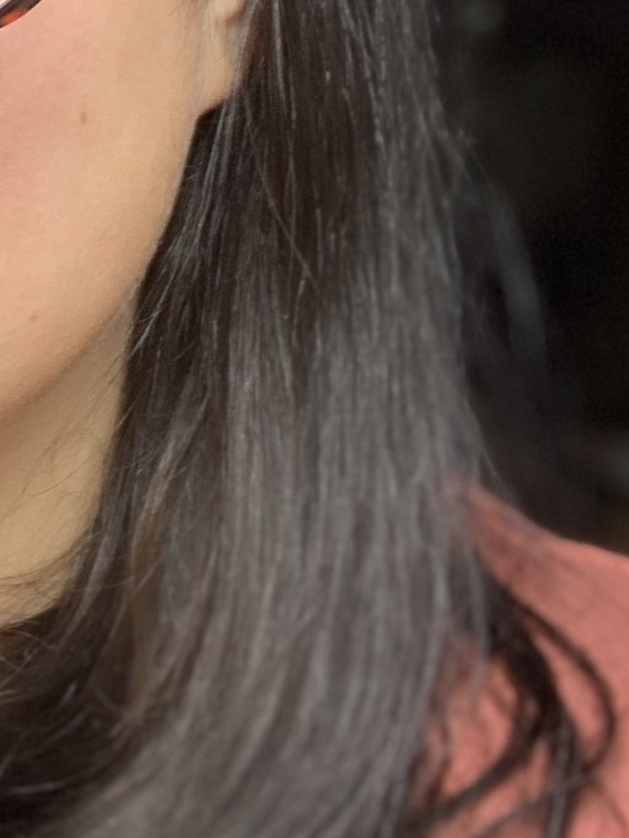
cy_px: 196
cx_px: -203
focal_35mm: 95
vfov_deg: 20.5
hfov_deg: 14.8
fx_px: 2302
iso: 50
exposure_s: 1/121
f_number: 2.2
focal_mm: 2.87
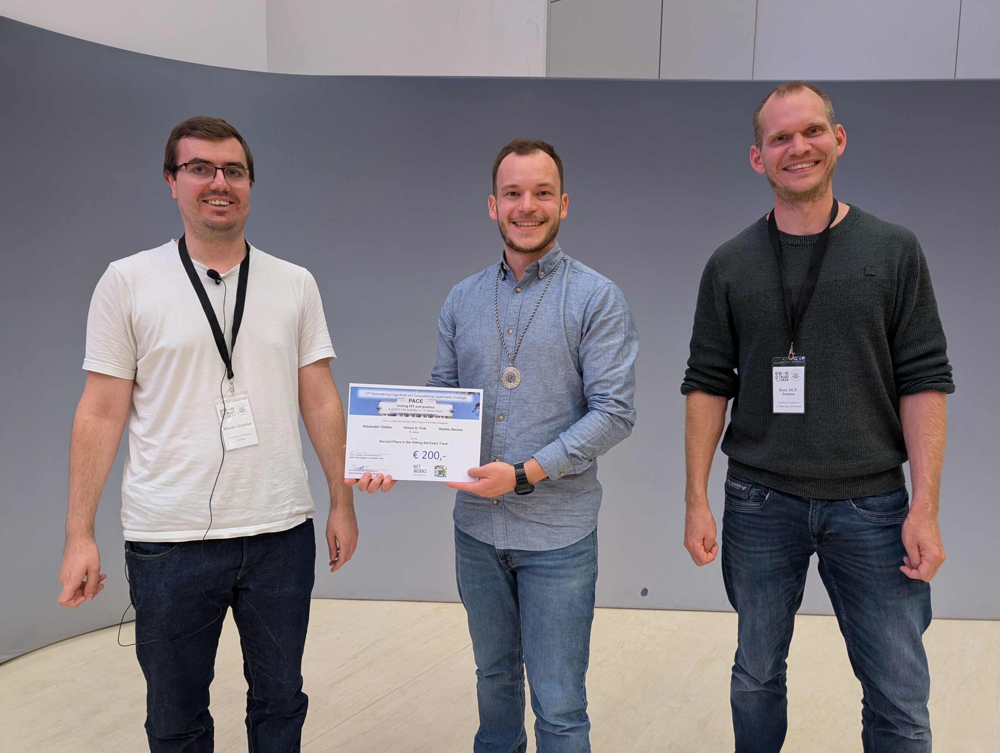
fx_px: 694
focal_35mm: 24
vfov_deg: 56.9
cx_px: 500
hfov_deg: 71.5
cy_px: 376
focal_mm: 6.9
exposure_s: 1/70.3
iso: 407
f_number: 1.68
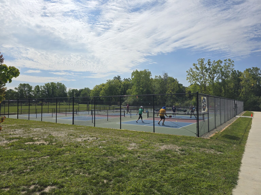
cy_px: 98
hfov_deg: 73.9
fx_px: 173
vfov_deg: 58.9
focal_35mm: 23
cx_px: 130
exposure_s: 1/1946
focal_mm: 6.3
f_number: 1.7
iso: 12
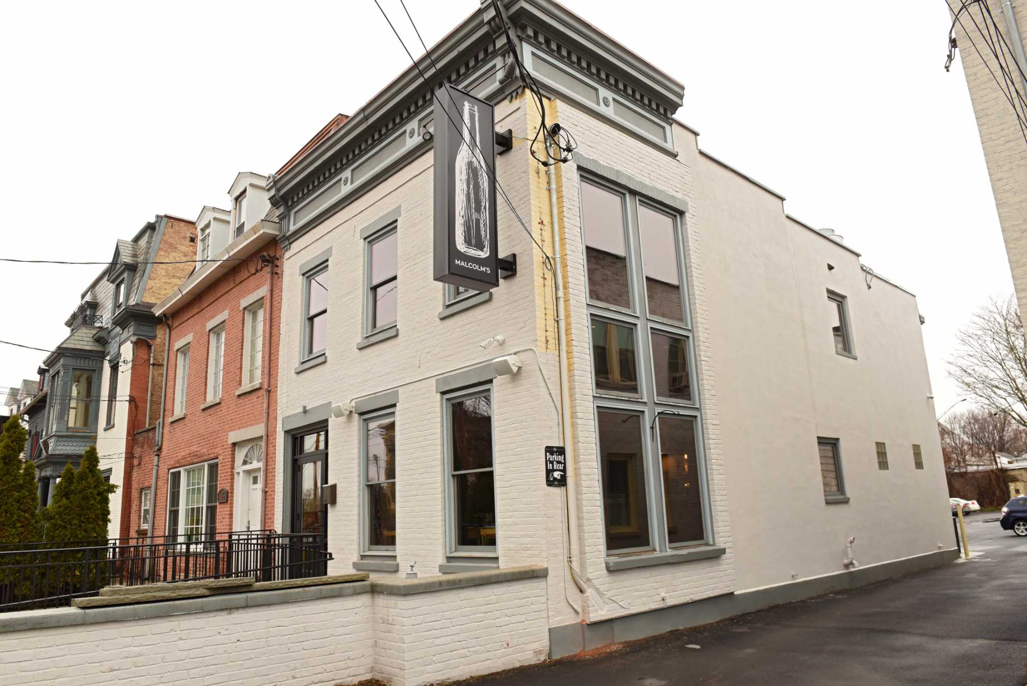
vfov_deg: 53.2
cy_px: 343
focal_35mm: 24
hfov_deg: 73.7
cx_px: 514
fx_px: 685
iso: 1000
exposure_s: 1/125
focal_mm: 24
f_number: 9
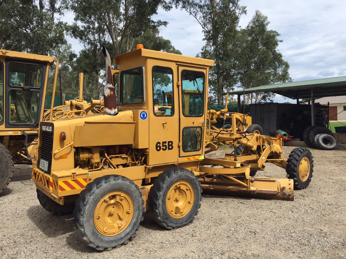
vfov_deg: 48.2
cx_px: 173
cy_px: 130
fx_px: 290
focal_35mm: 29
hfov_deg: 61.7
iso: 32
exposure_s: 1/1883
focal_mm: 4.15
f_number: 2.2
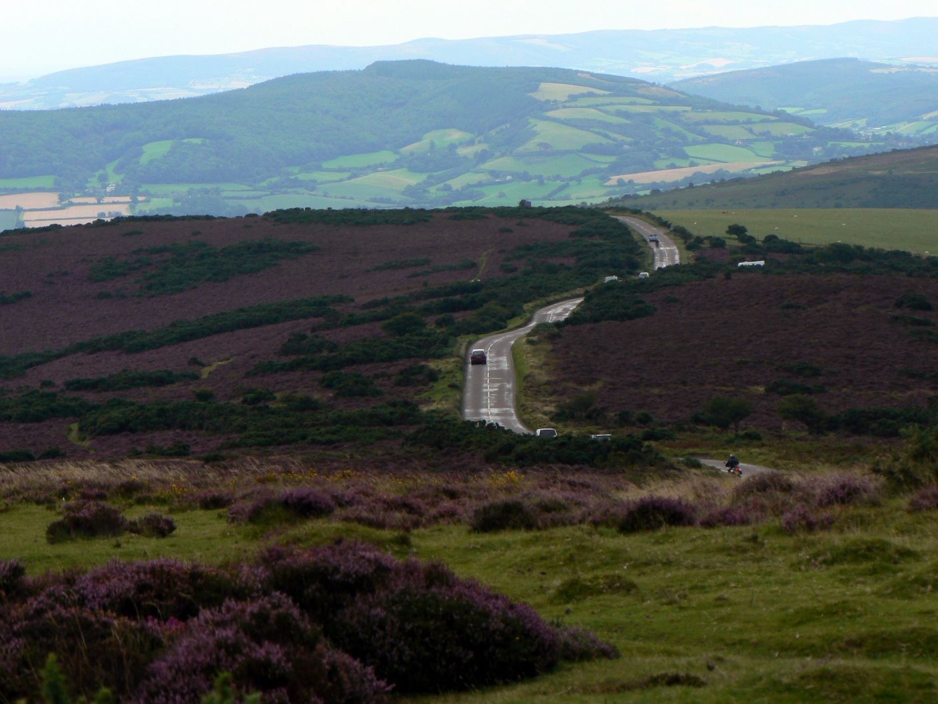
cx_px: 469
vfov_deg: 9.2
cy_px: 352
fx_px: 4363
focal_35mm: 161
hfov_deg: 12.3
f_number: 4.5
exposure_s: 1/125
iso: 80
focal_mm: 26.8
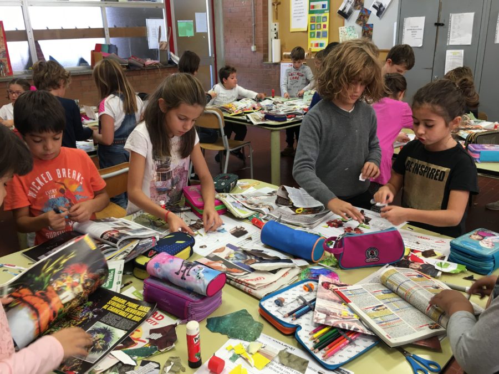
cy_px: 187
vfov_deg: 48.2
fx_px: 418
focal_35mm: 29
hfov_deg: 61.7
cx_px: 250
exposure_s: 1/17
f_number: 2.2
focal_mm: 4.15
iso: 32
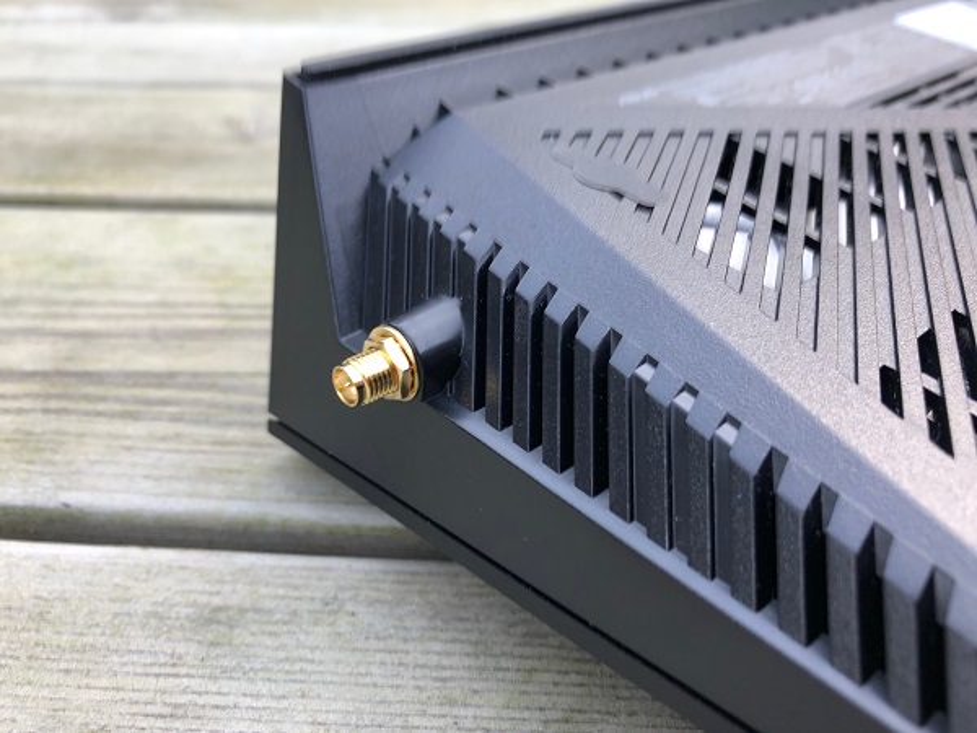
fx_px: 790
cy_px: 366
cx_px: 488
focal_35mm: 28
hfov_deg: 63.4
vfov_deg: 49.7
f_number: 1.8
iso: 32
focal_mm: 3.99
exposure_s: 1/120
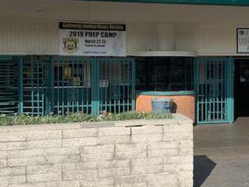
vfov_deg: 26.5
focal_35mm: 55
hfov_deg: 34.3
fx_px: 396
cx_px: 184
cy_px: 73
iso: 25
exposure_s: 1/2160
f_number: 1.8
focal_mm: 4.25
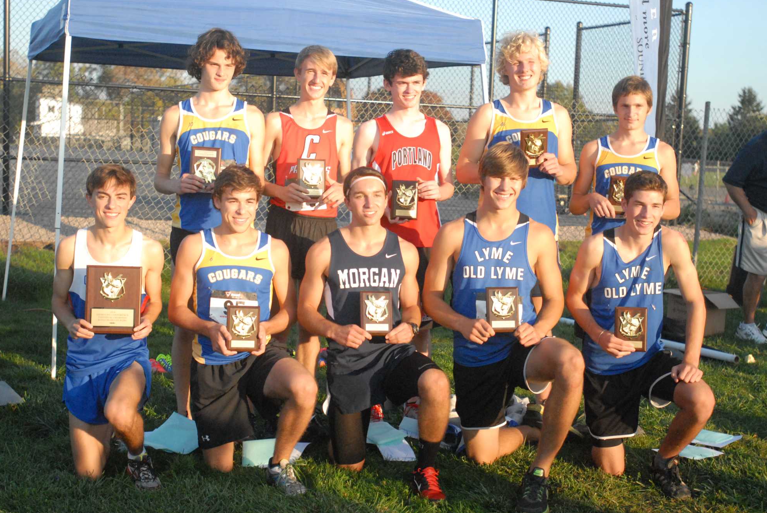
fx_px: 1163
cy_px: 256
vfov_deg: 24.9
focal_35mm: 55
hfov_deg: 36.5
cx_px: 385
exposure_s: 1/3200
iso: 1250
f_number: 2.8
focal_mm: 35
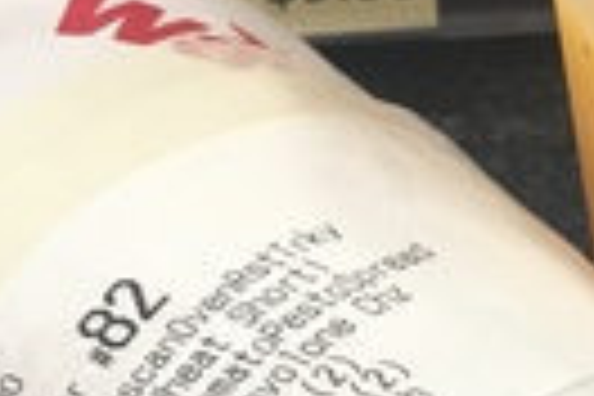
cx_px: 758
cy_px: 490
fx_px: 2293
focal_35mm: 139
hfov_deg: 14.2
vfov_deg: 9.7
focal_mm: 4.15
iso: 40
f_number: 2.2
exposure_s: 1/30
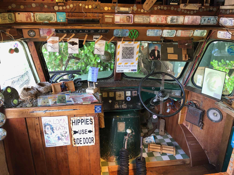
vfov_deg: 49.7
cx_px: 117
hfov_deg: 63.4
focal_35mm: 28
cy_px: 88
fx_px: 189
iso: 40
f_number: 1.8
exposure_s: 1/24
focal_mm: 3.99
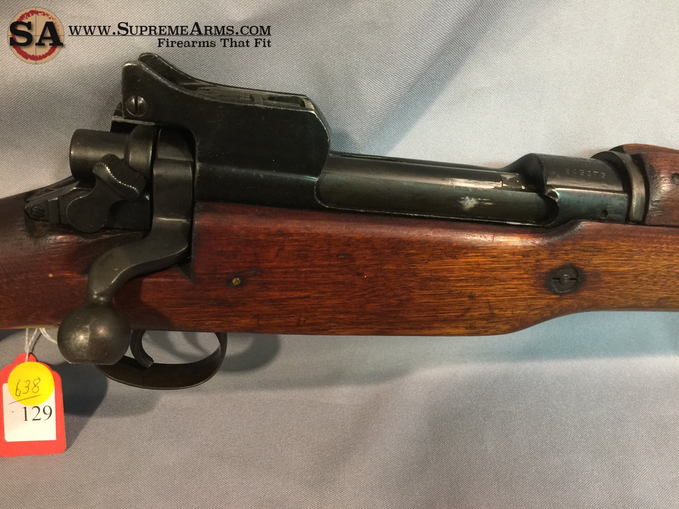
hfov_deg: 61.7
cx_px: 340
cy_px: 254
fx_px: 569
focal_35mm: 29
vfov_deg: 48.2
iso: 100
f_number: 2.2
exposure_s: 1/15
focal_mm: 4.15
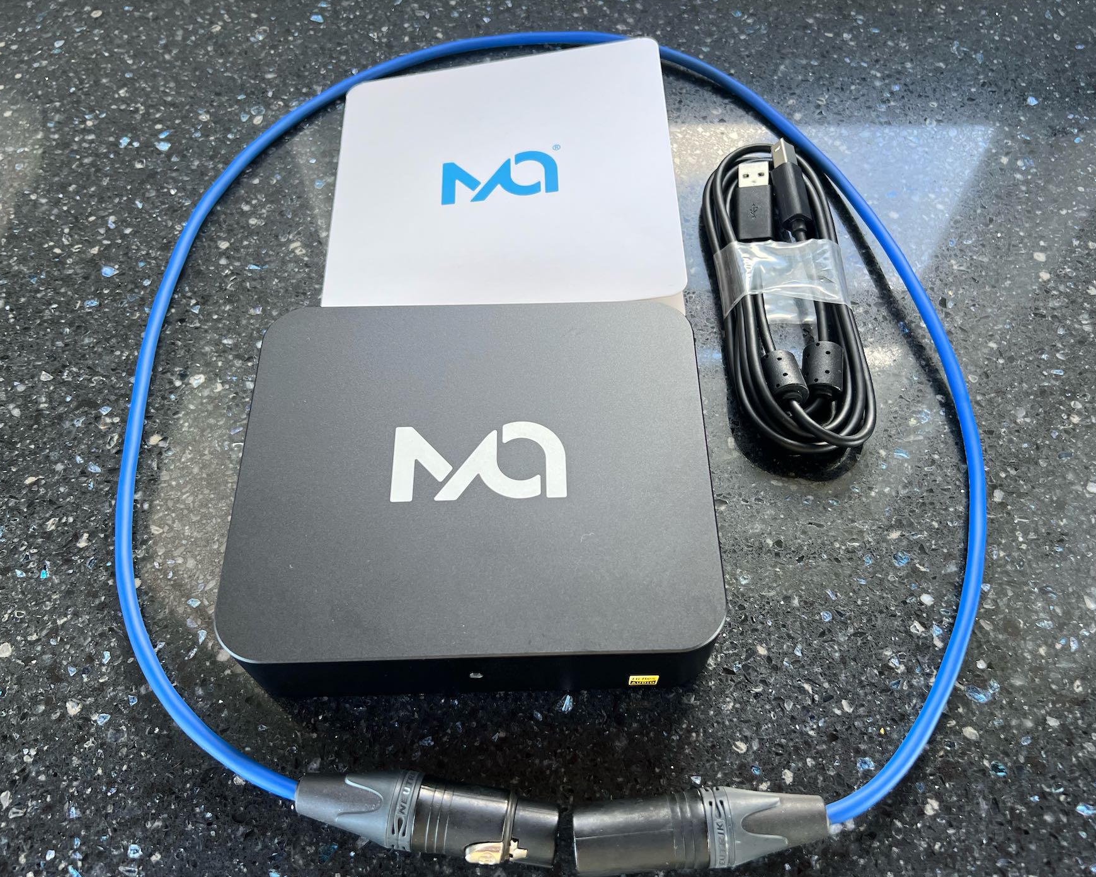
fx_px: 908
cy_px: 440
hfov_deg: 62.2
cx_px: 560
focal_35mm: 28
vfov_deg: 51.5
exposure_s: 1/121
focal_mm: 5.7
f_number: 1.5
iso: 125
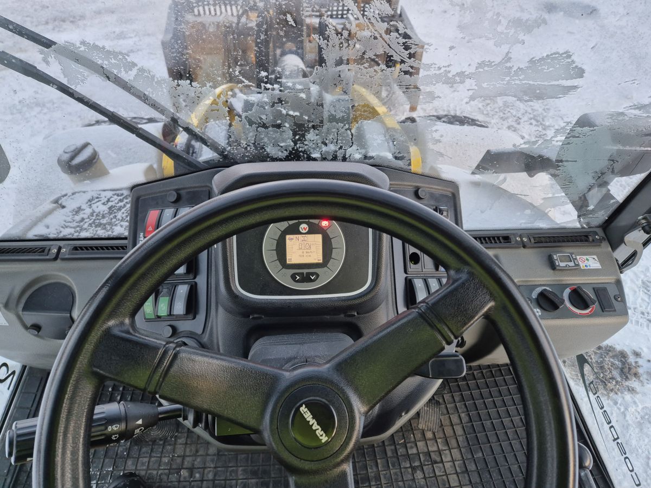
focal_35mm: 23
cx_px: 326
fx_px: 433
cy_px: 244
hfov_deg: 73.9
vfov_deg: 58.9
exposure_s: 1/180
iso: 200
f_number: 1.8
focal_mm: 5.4
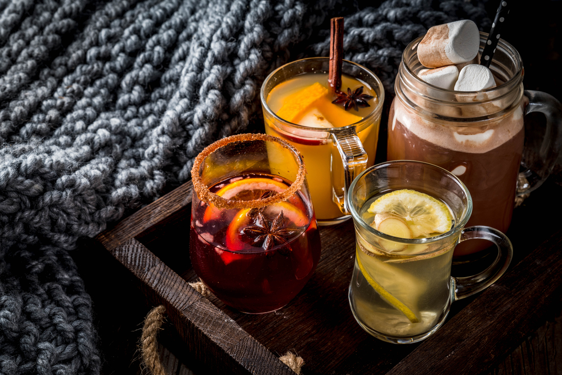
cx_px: 281
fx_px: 1093
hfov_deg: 28.8
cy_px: 188
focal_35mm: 70
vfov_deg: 19.5
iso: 100
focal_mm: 70
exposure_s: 1/200
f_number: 11
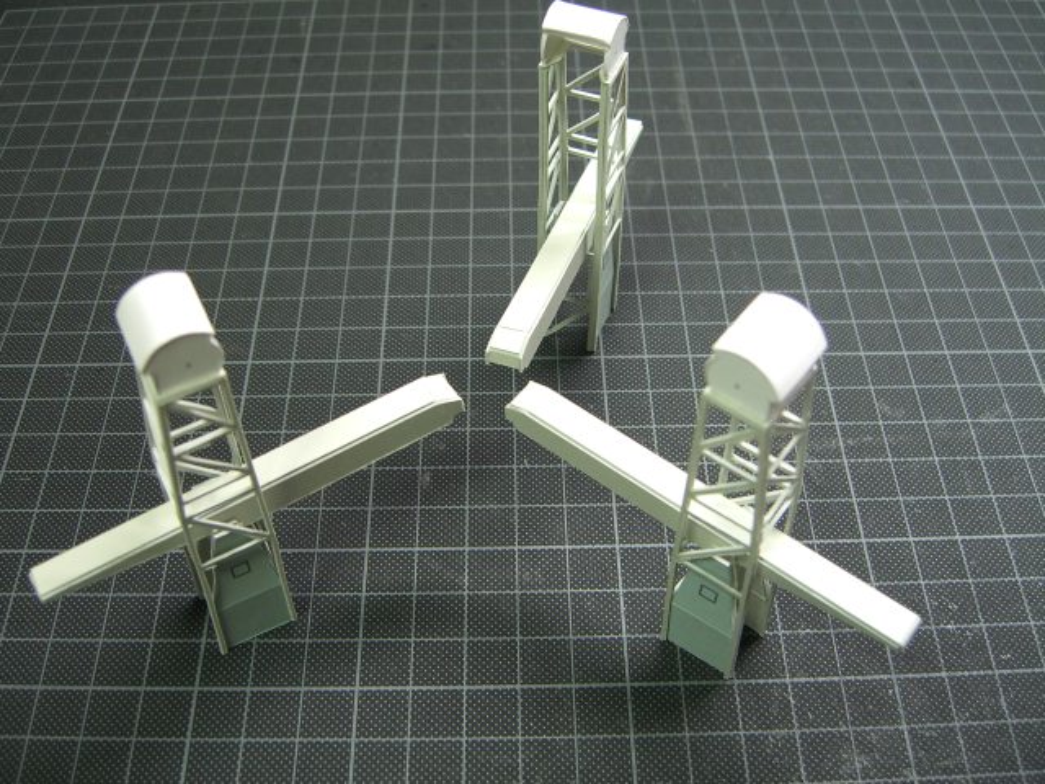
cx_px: 522
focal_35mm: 38
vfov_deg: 37.7
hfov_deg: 49.0
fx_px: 1147
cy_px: 392
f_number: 2.8
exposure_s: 1/20
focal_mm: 7.9
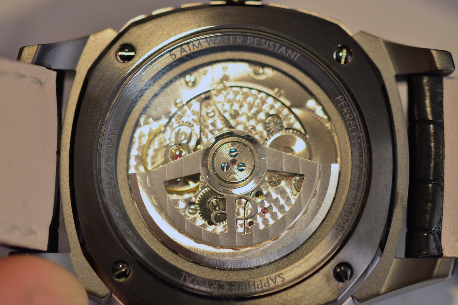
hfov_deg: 20.4
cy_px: 162
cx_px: 245
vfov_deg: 13.7
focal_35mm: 100
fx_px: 1272
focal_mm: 60
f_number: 3.2
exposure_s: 1/80
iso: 800
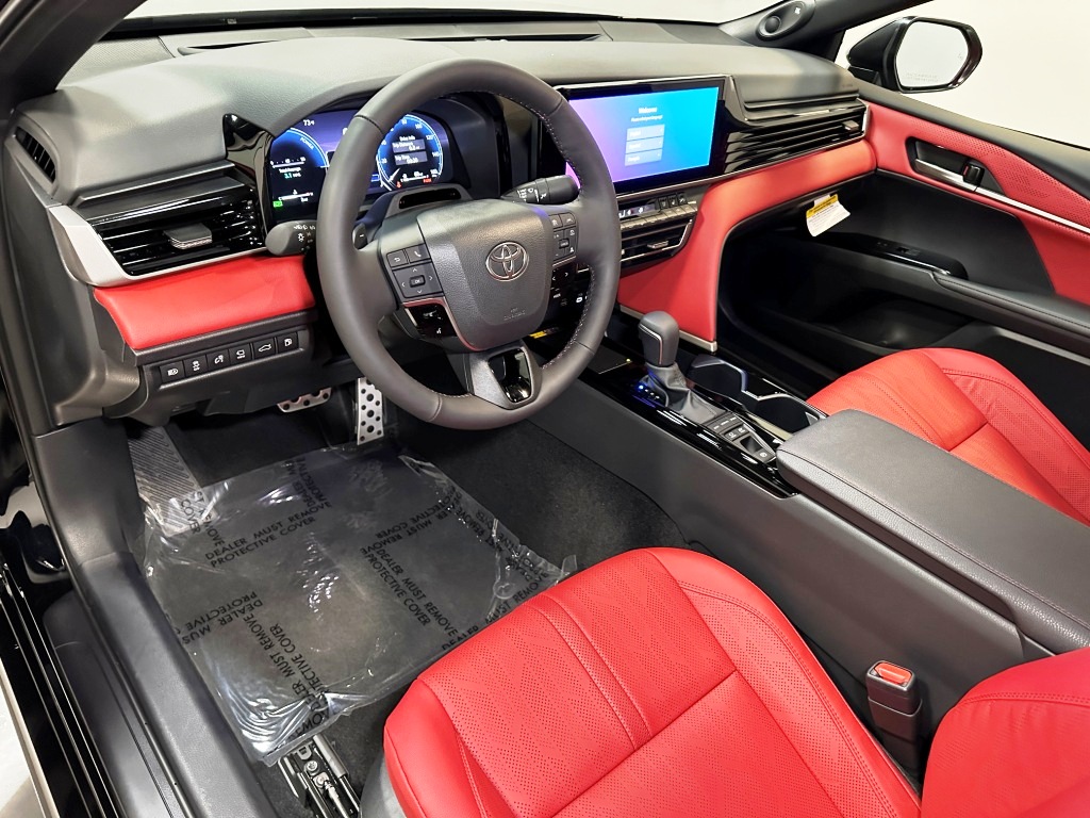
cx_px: 545
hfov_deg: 71.6
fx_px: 756
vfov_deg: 56.8
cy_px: 409
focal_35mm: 24
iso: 800
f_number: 1.78
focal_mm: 6.86
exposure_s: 1/30
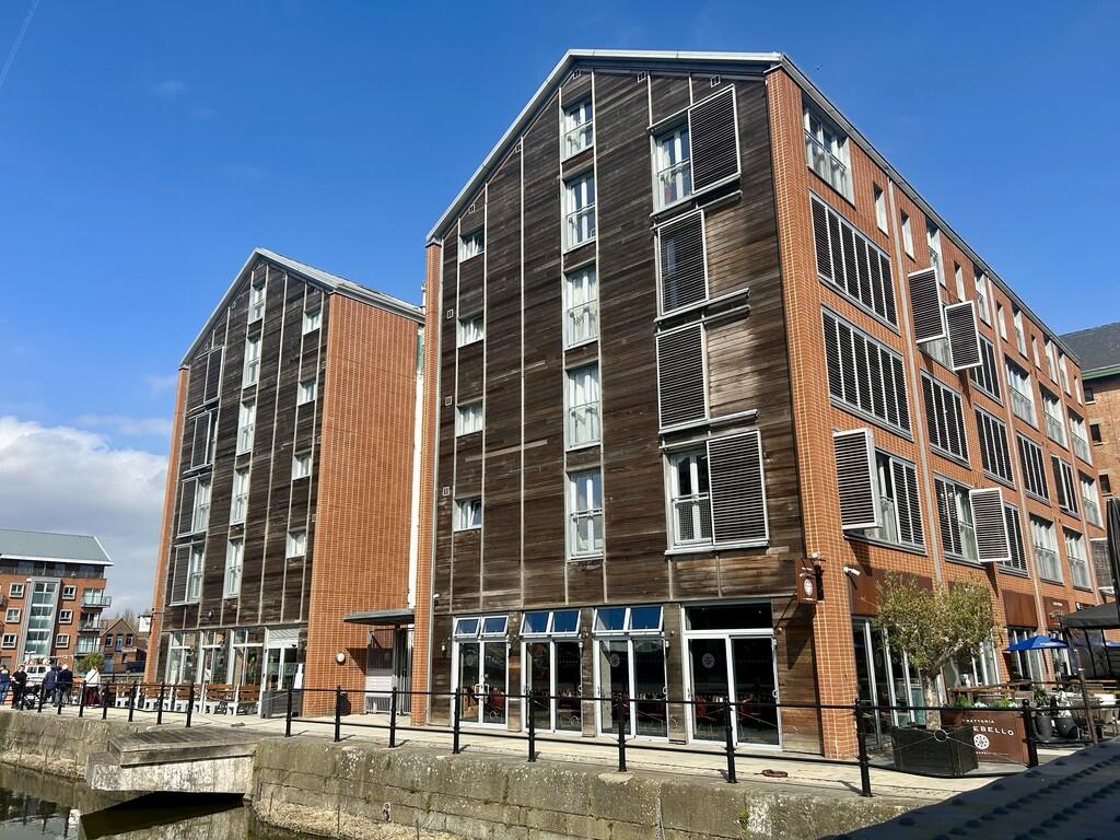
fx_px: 841
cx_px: 560
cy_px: 420
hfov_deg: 67.3
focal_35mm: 26
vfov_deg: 53.1
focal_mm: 5.7
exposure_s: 1/3571
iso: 50
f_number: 1.5
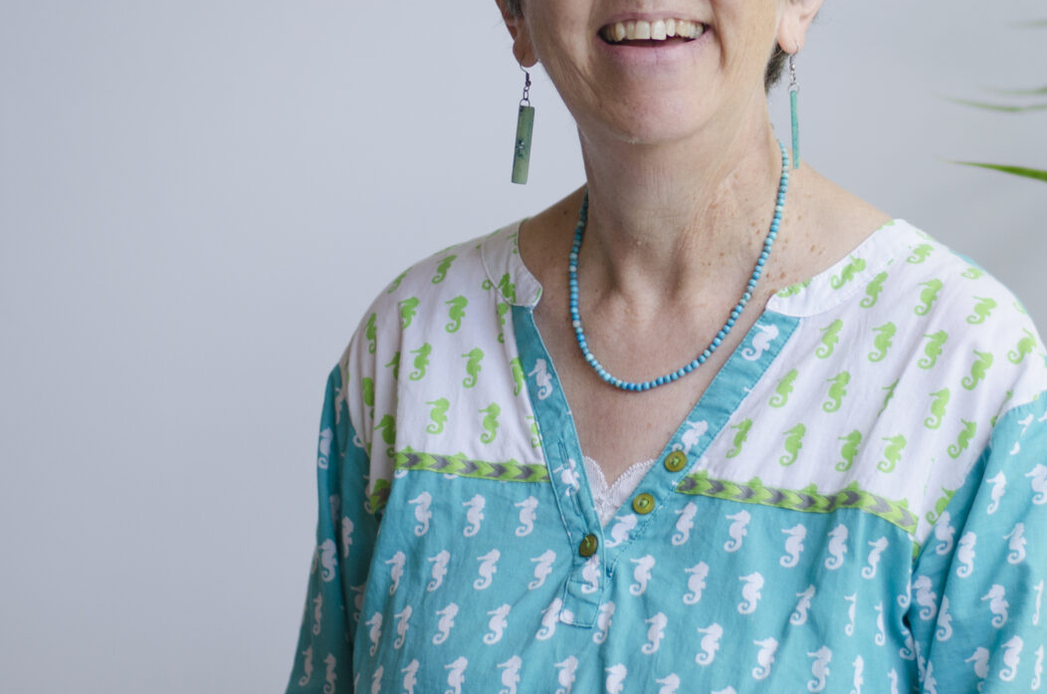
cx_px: 693
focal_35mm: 146
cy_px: 167
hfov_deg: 14.1
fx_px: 4238
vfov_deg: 9.3
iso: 200
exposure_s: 1/800
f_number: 1.8
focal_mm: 50
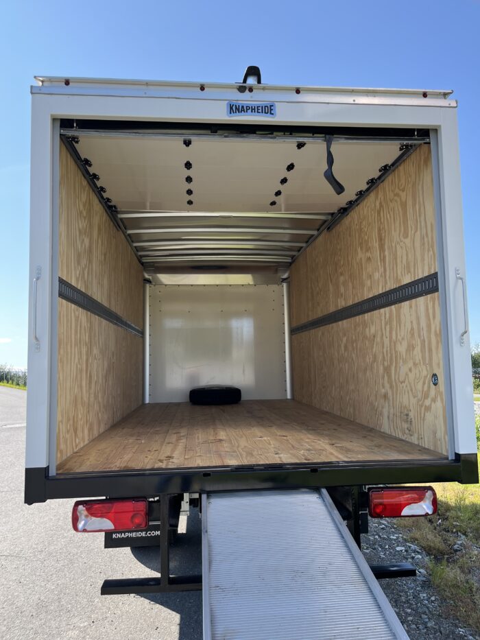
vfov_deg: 67.3
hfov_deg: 53.1
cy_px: 320
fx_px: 481
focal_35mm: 26
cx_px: 240
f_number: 1.6
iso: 50
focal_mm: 5.1
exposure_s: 1/804
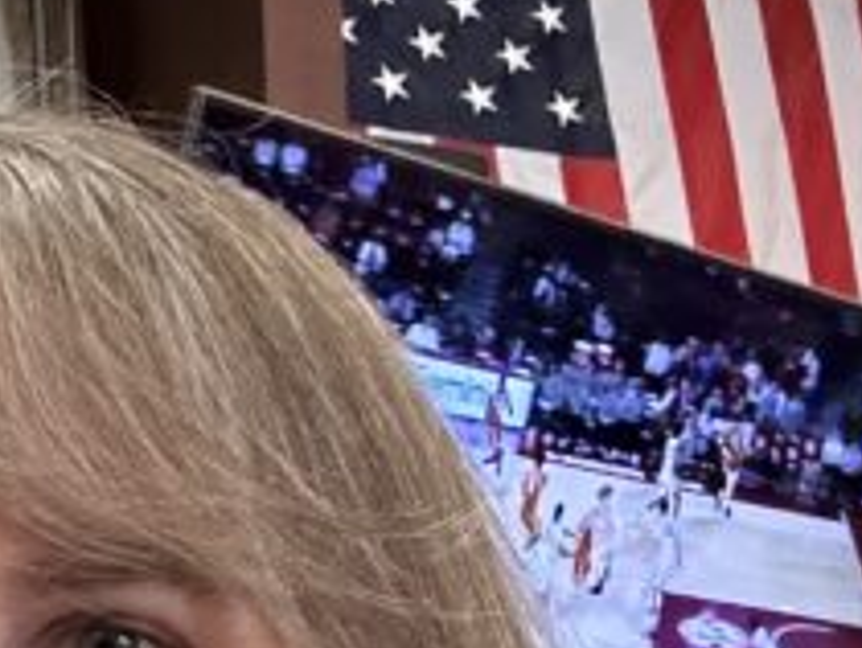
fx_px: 2792
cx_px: -542
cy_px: 861
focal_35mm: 112
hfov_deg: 15.7
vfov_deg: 12.8
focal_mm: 2.69
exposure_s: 1/40
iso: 320
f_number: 1.9
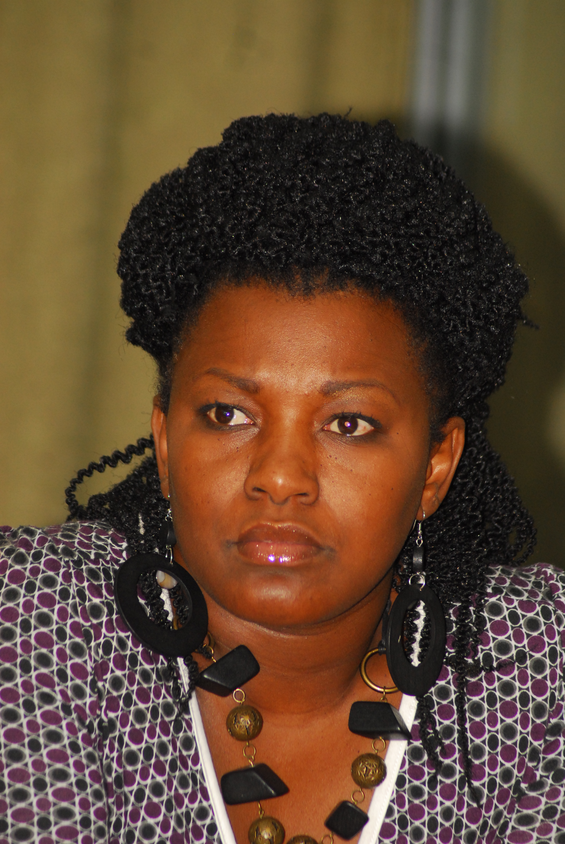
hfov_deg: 5.9
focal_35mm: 232
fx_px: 5457
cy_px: 422
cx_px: 282
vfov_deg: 8.8
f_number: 4.5
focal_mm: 155
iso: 500
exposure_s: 1/200
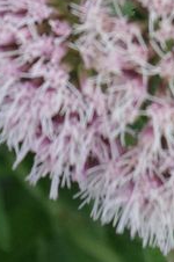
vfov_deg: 4.6
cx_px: 224
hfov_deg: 3.1
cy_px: -403
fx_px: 3170
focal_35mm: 436
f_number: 8
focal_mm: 55
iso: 800
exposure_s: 1/1000
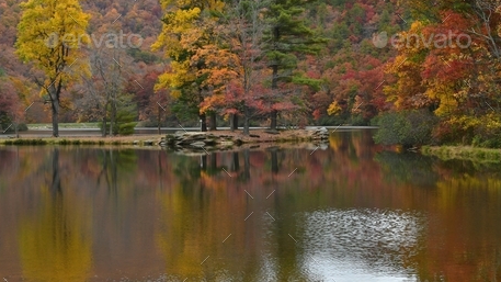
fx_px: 1023
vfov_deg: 15.6
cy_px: 92
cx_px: 254
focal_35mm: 77
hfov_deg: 27.5
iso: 200
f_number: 9
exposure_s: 1/125
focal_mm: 38
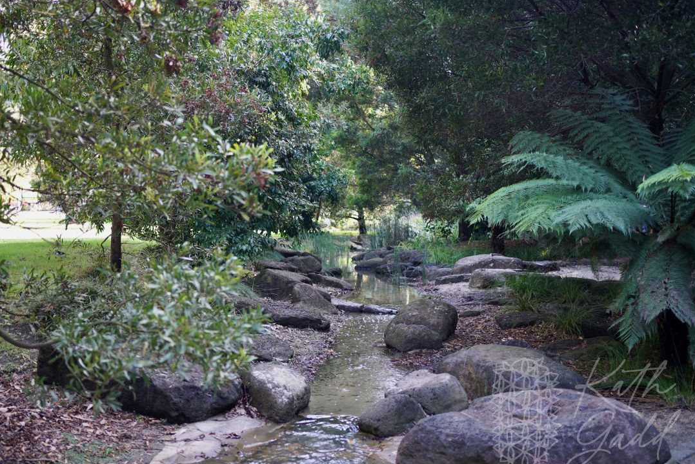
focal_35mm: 39
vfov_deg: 34.2
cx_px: 314
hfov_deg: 49.5
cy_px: 247
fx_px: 753
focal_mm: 35
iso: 100
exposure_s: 1/25
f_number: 2
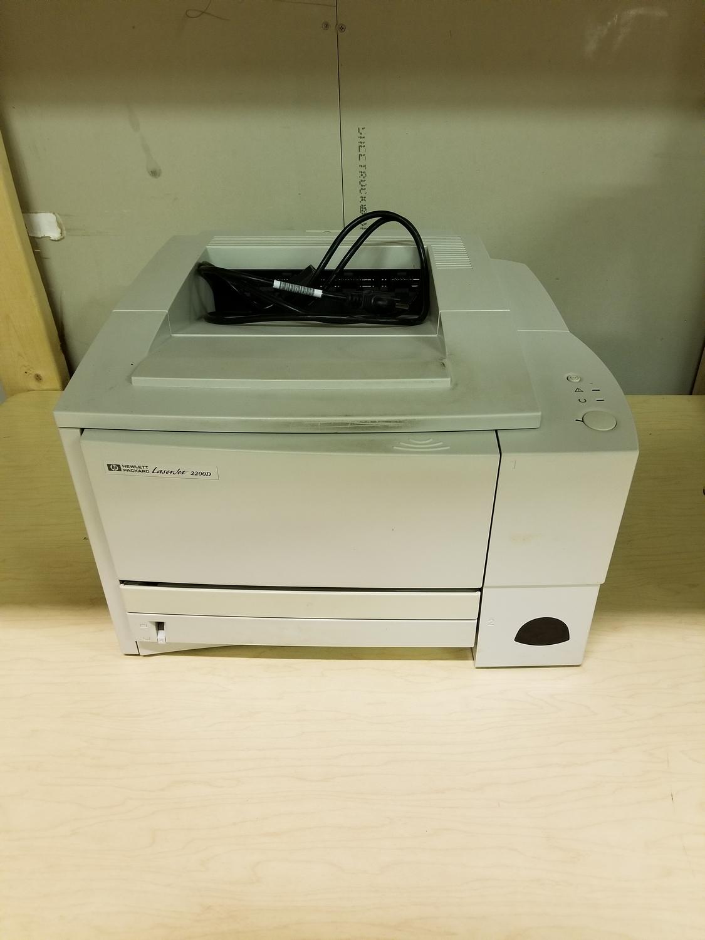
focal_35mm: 26
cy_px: 470
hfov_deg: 53.1
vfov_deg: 67.3
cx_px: 352
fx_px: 706
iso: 250
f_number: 1.7
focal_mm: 4.25
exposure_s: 1/30
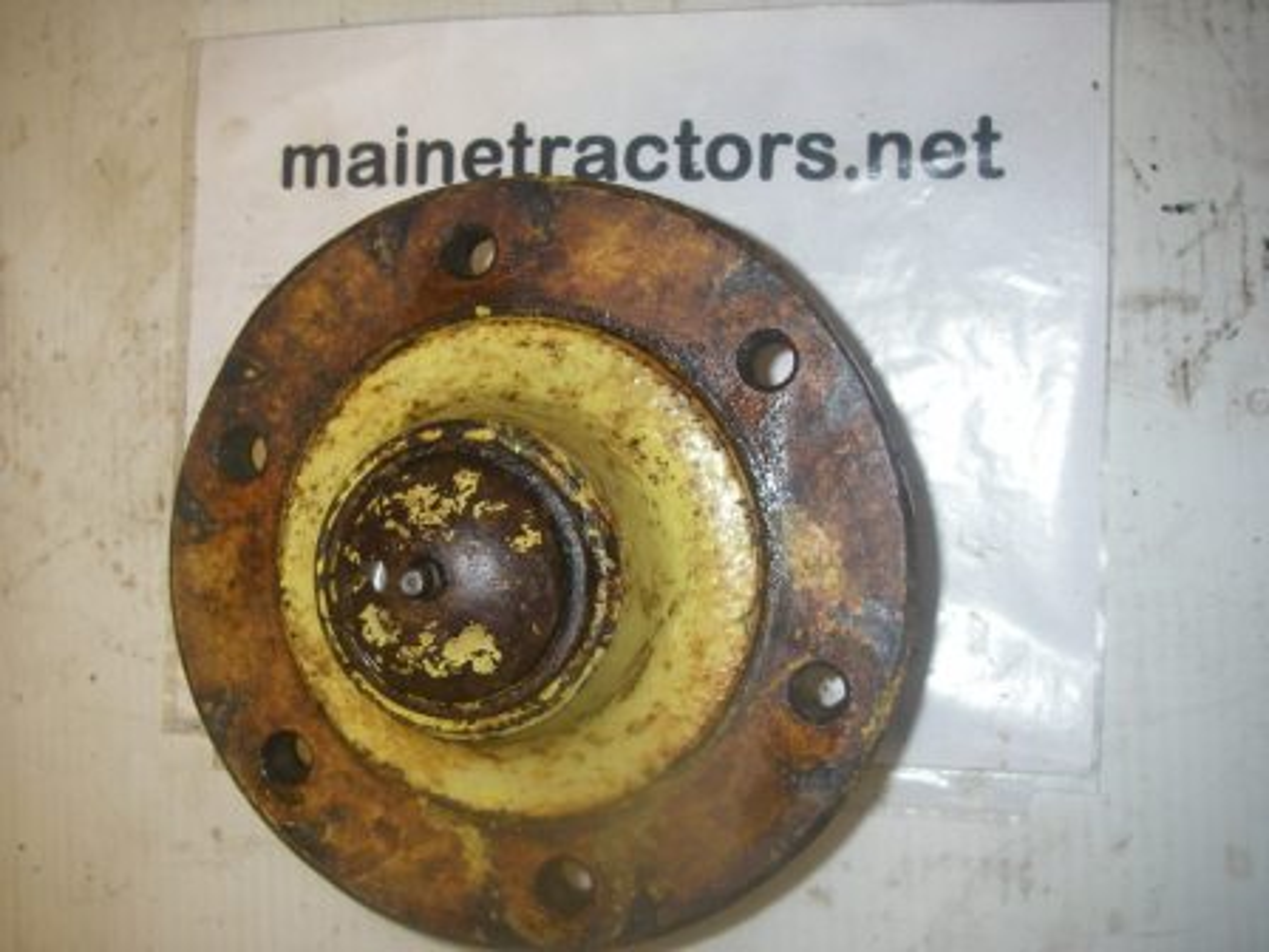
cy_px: 476
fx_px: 1393
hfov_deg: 49.0
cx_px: 634
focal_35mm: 38
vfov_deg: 37.7
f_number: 3.3
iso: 200
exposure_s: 1/40
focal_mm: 6.3
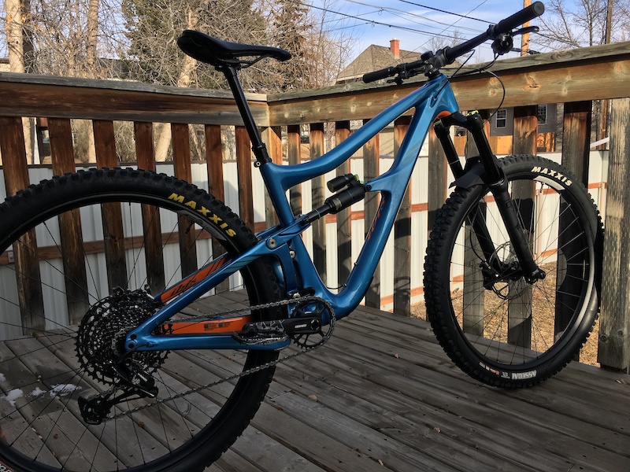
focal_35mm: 29
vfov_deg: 48.2
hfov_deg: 61.7
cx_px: 315
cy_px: 236
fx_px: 528
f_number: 2.2
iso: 25
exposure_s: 1/732
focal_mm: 4.15
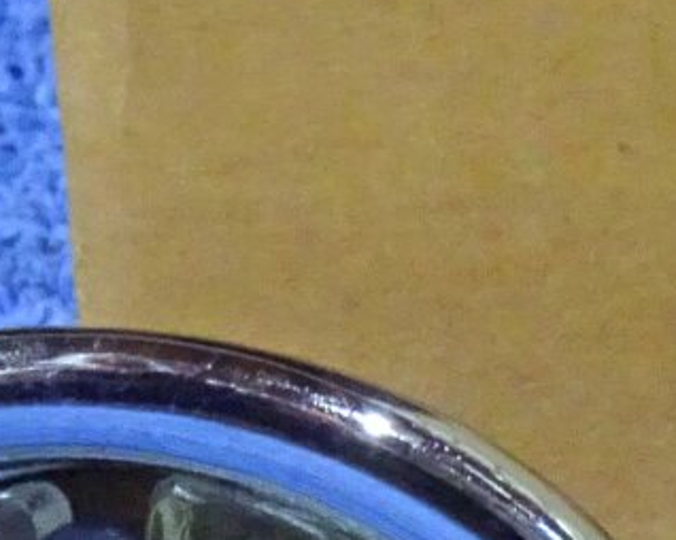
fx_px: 4279
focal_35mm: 214
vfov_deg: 7.2
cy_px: 446
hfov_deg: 9.0
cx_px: 753
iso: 800
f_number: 4
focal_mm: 5.79
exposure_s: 1/25
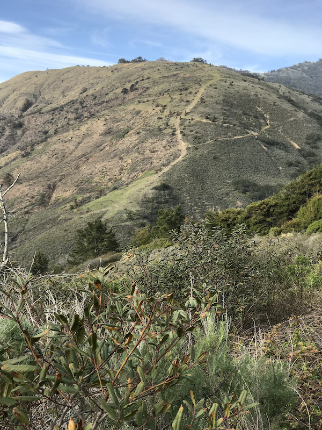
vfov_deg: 33.8
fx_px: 707
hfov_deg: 25.7
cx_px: 161
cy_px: 215
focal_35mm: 57
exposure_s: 1/320
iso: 20
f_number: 2.8
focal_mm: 6.6
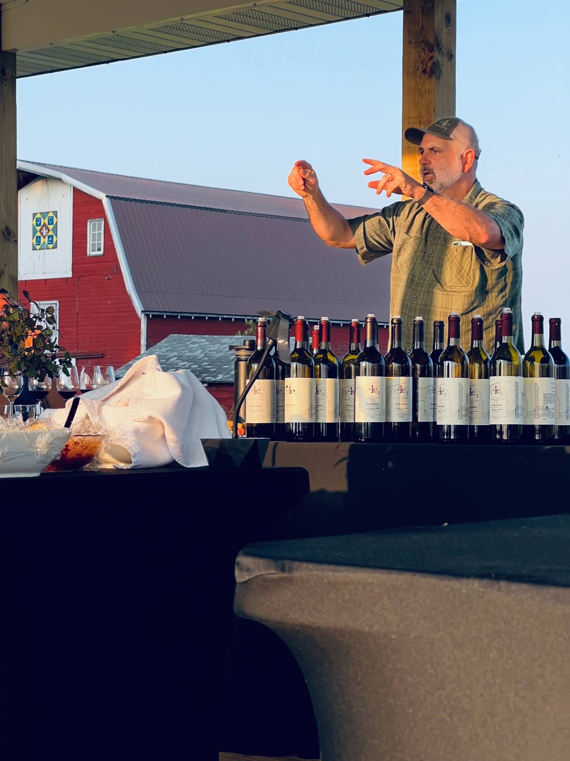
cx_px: 285
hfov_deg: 19.1
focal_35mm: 77
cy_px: 380
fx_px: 1691
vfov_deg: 25.3
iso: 32
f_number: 2.8
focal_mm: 9
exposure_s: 1/175
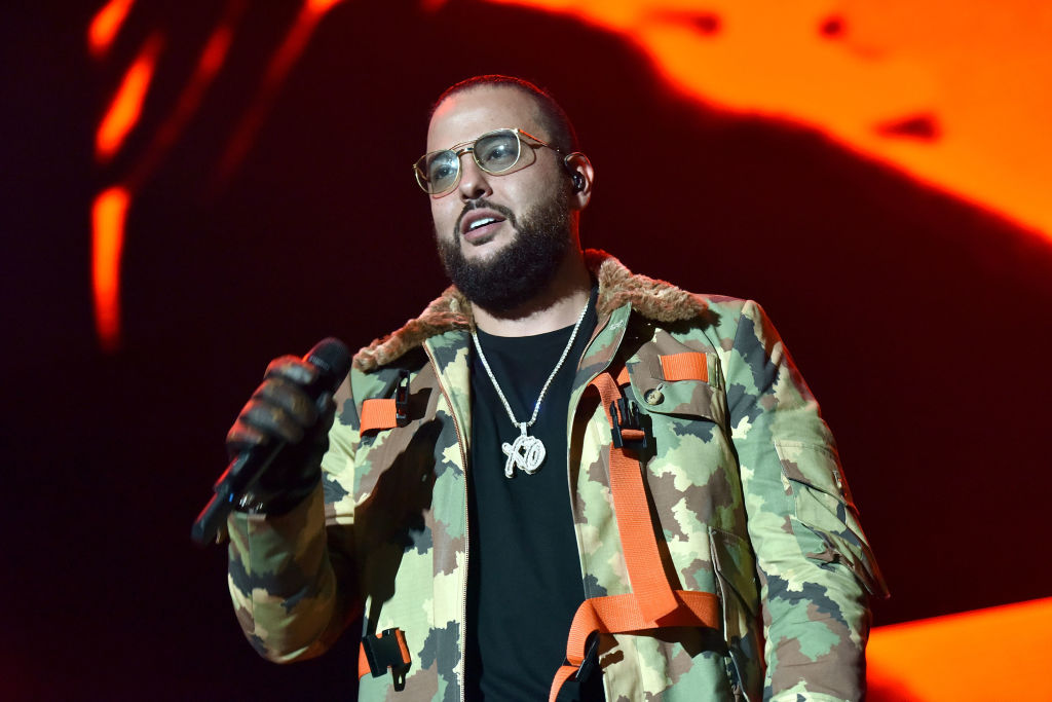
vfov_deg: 12.5
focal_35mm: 110
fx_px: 3215
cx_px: 526
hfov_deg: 18.6
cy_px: 351
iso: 3200
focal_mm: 110
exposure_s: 1/500
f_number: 3.5
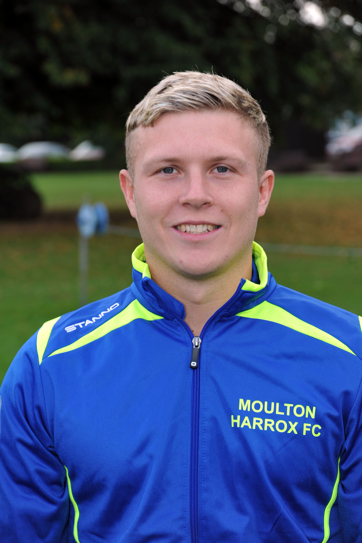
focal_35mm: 120
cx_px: 181
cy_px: 272
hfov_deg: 11.4
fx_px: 1811
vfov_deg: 17.1
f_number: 8
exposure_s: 1/250
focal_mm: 120
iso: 400
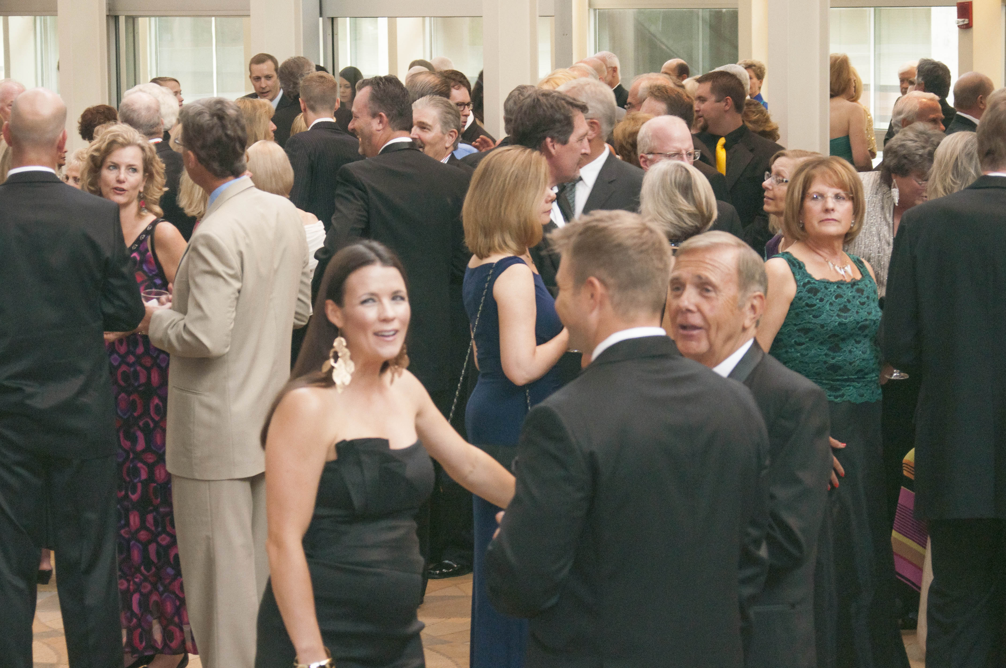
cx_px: 503
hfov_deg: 17.1
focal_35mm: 120
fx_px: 3349
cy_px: 334
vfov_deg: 11.4
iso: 220
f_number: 7.1
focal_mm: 80
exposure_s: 1/60
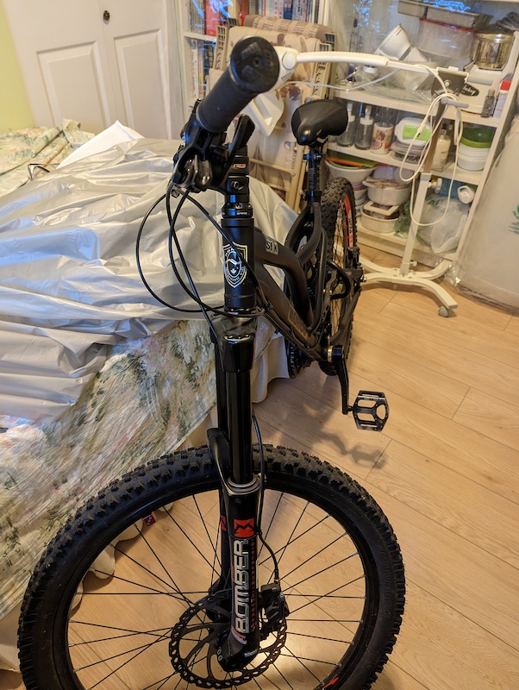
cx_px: 260
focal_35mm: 24
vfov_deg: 71.5
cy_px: 345
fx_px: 479
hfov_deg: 56.9
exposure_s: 1/40
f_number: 1.85
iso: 514
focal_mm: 6.81
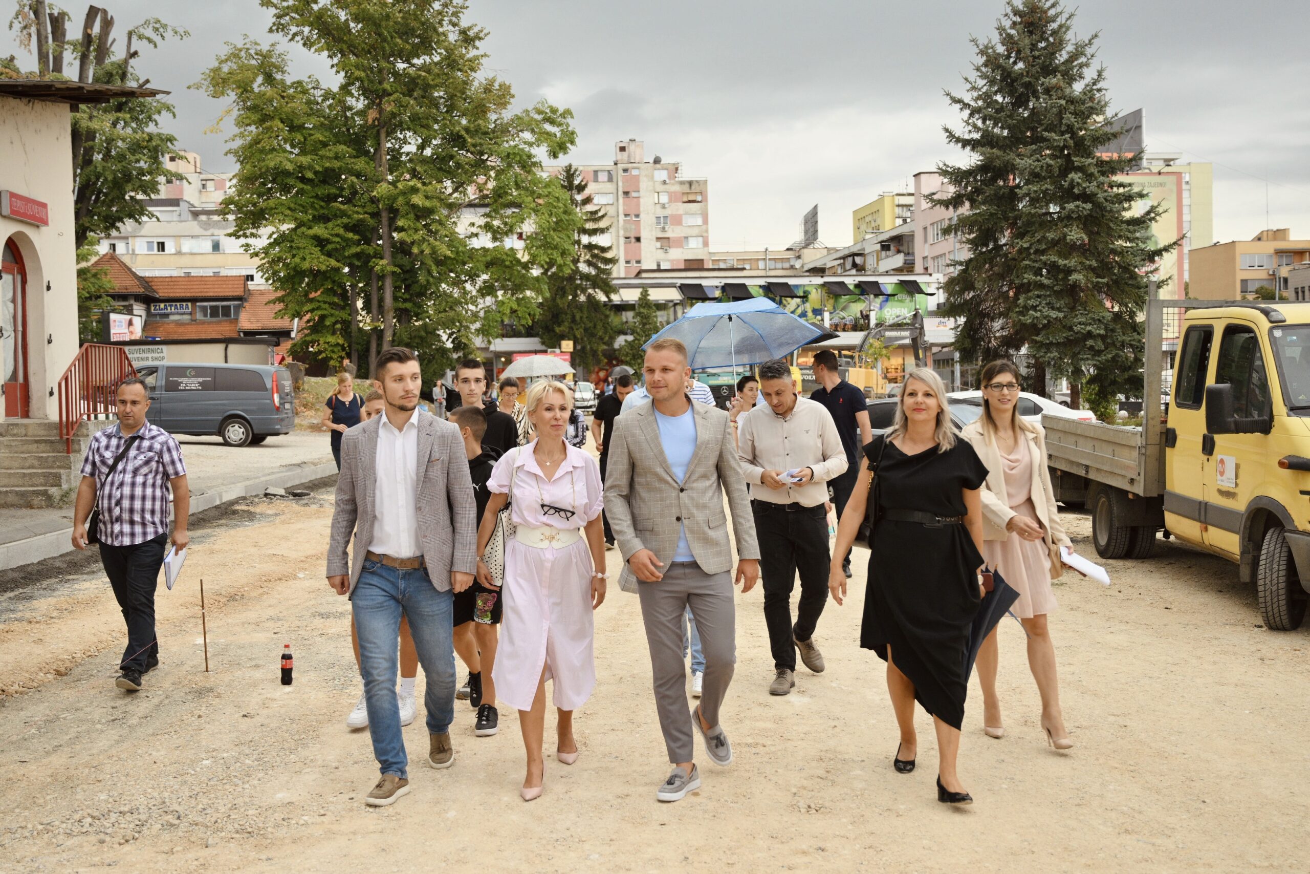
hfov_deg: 49.6
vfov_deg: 34.2
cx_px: 655
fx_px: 1419
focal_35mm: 39
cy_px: 437
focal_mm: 39
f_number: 4
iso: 640
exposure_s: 1/250
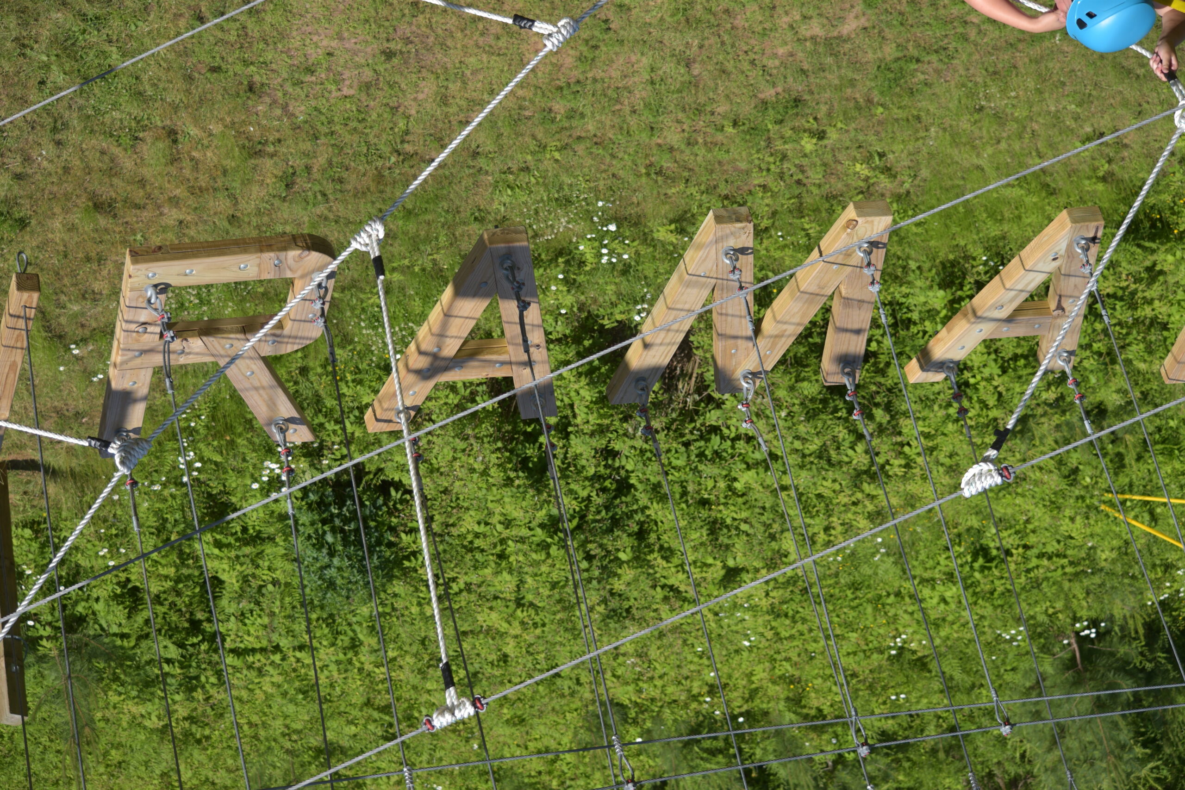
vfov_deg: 16.6
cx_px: 592
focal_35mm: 82
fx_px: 2716
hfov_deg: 24.6
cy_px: 395
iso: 110
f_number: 4.5
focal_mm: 55
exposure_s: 1/800
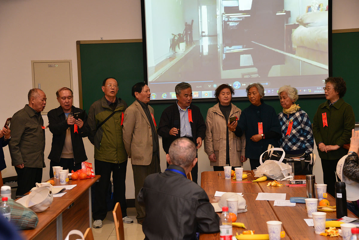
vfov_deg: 21.9
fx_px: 618
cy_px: 120
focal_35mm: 62
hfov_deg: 32.4
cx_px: 180
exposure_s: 1/60
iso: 1250
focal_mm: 62
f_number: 5
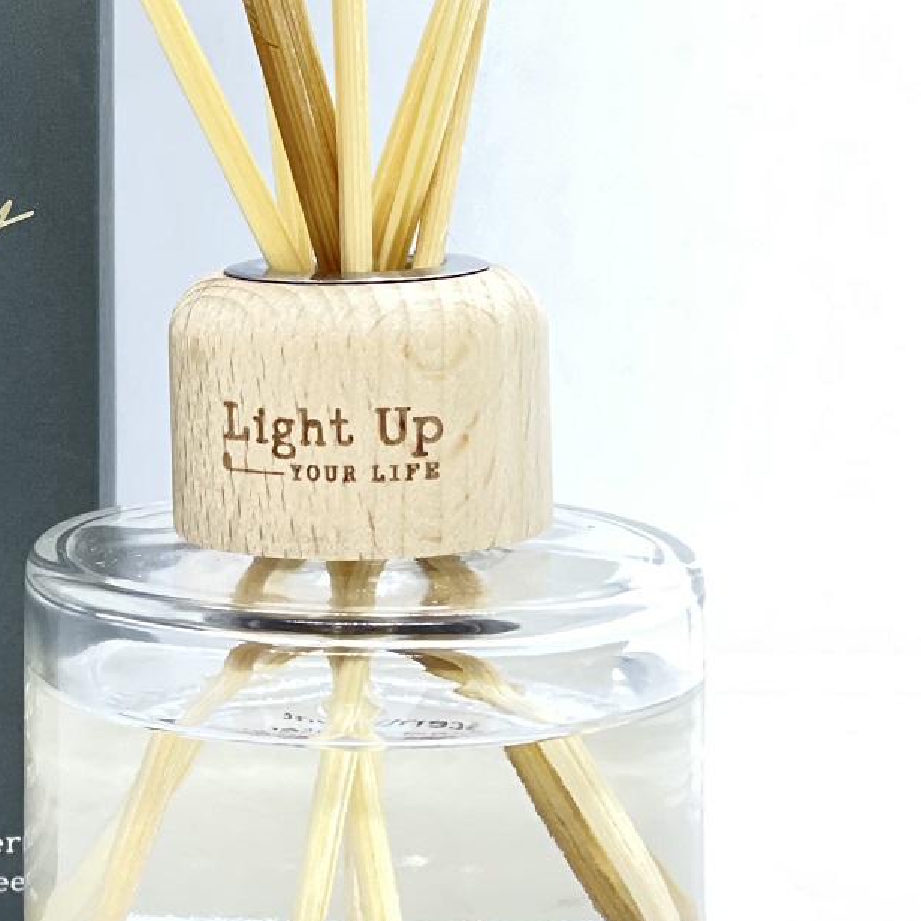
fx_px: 3371
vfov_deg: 15.4
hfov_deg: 15.4
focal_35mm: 112
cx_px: 132
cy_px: 91
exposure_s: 1/25
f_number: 2
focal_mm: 6
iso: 400
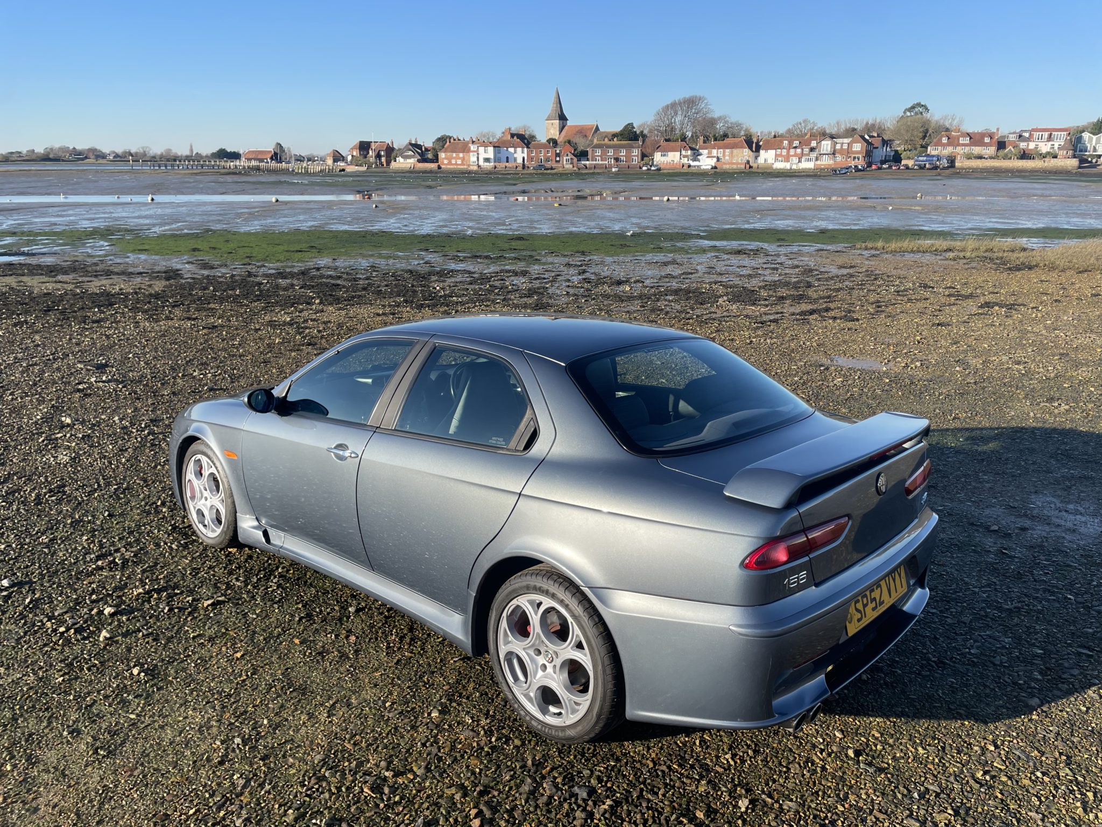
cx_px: 551
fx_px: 828
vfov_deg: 53.1
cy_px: 414
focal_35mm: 26
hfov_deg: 67.3
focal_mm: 4.2
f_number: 1.6
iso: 32
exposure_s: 1/2020
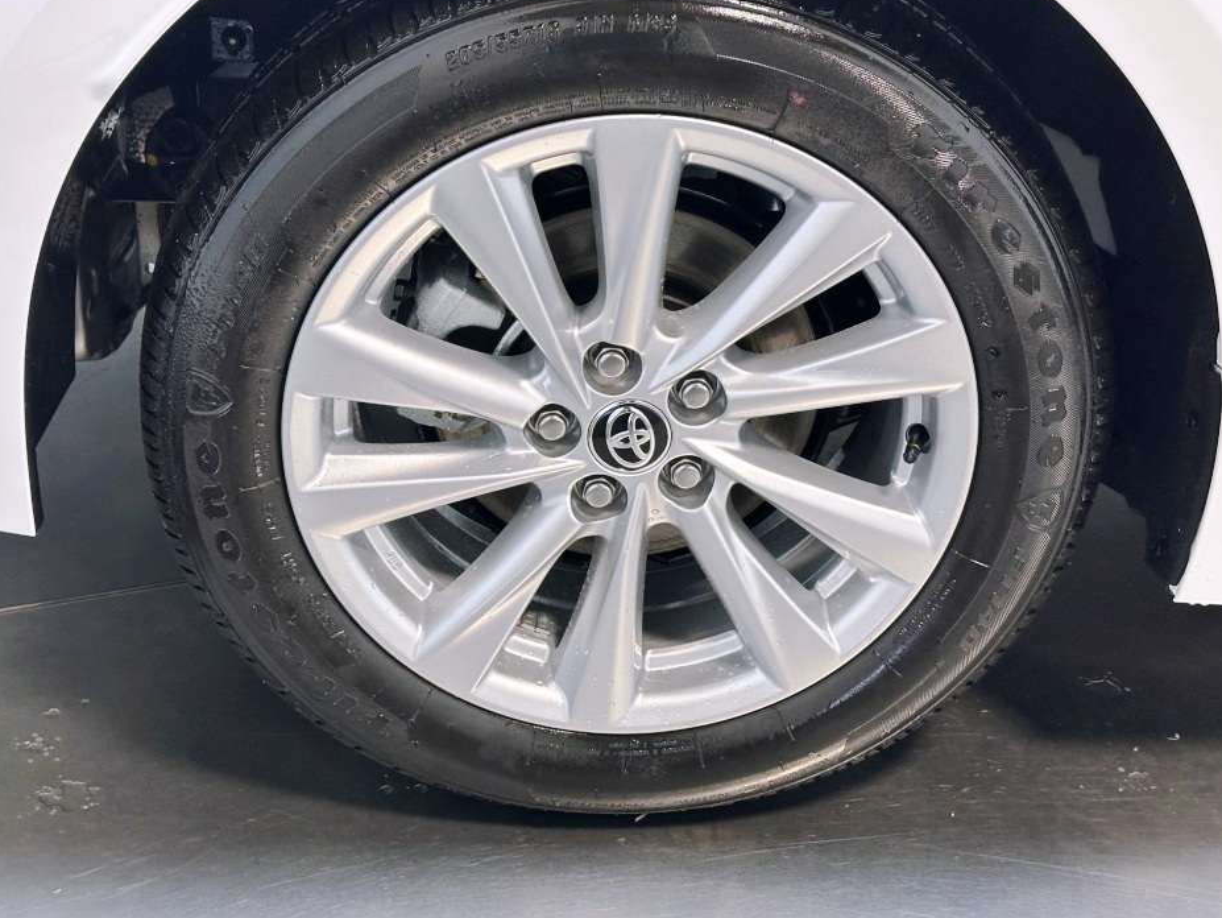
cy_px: 413
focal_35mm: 53
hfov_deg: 36.2
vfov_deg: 27.5
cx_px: 587
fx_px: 1872
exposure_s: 1/40
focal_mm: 6.86
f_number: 1.78
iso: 320
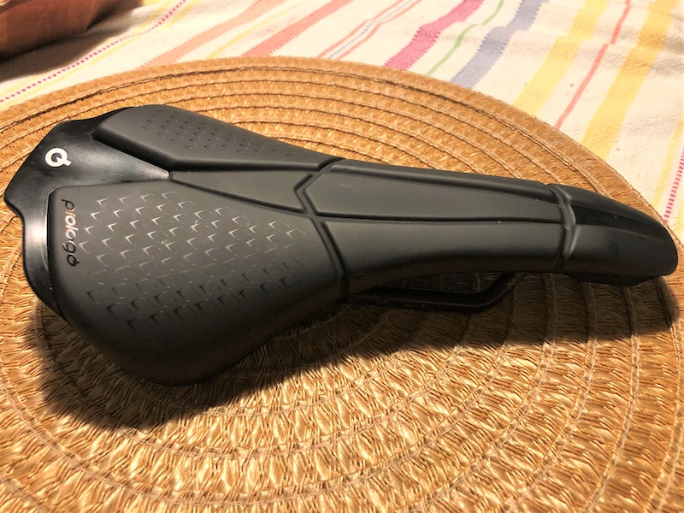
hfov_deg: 63.4
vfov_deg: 49.7
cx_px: 342
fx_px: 553
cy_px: 256
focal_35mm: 28
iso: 80
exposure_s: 1/15
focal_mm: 3.99
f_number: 1.8
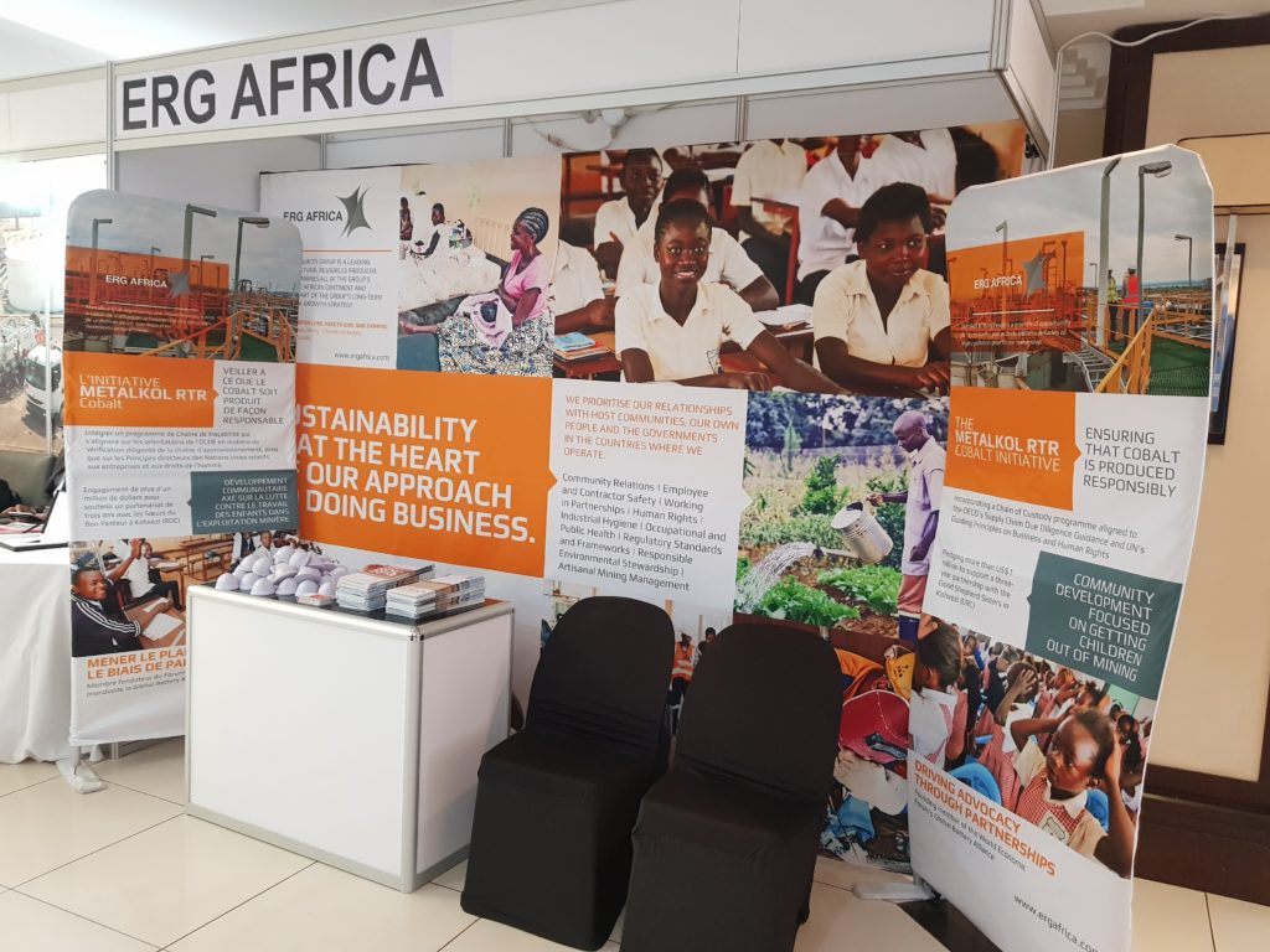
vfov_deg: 53.1
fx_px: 954
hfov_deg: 67.3
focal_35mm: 26
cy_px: 476
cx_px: 635
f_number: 1.7
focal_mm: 4.2
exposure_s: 1/33
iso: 250
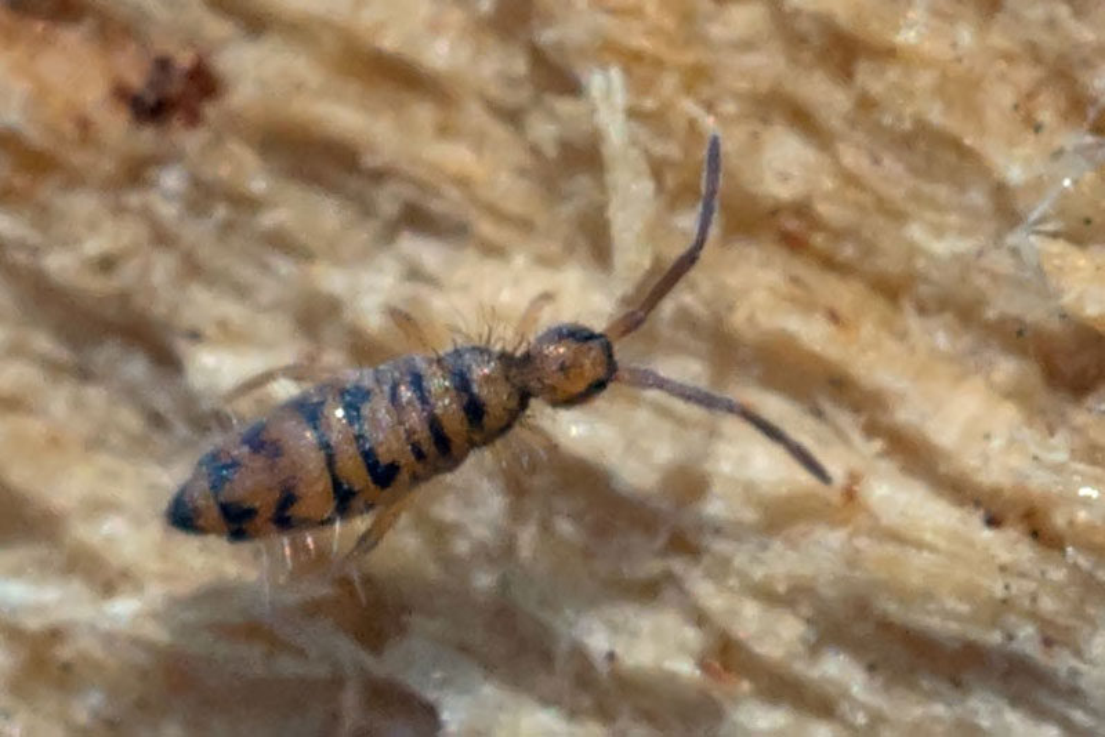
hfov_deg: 13.7
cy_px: 368
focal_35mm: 150
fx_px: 4606
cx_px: 552
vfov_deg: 9.2
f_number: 13
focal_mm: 150
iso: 800
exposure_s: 1/640
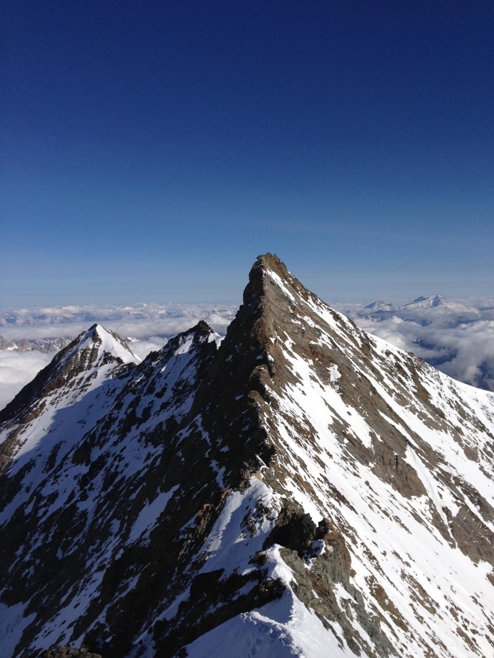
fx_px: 628
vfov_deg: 55.4
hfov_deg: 42.9
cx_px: 247
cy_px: 329
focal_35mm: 33
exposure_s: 1/4525
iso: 50
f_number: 2.4
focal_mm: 4.13
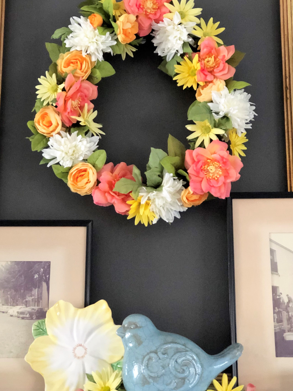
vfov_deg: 28.9
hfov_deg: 21.9
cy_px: 172
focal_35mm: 67
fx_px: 756
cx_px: 145
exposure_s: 1/30
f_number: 2.8
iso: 1000
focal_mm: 6.6
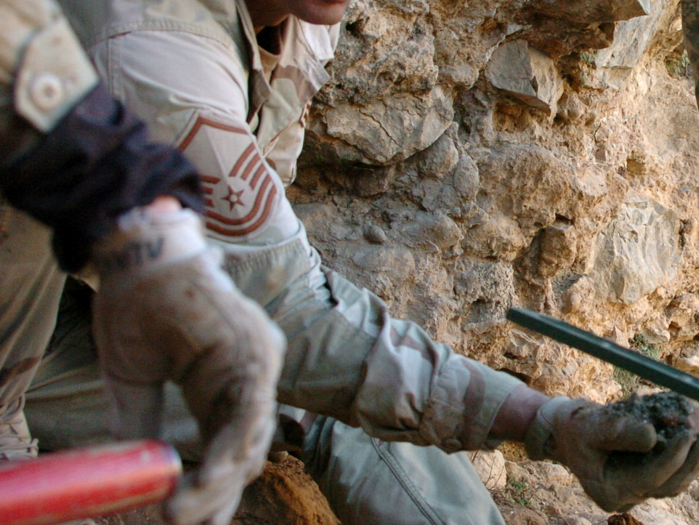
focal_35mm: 82
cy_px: 219
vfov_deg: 18.0
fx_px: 1656
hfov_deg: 23.3
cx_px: 617
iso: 640
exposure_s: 1/250
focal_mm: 28
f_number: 4.5
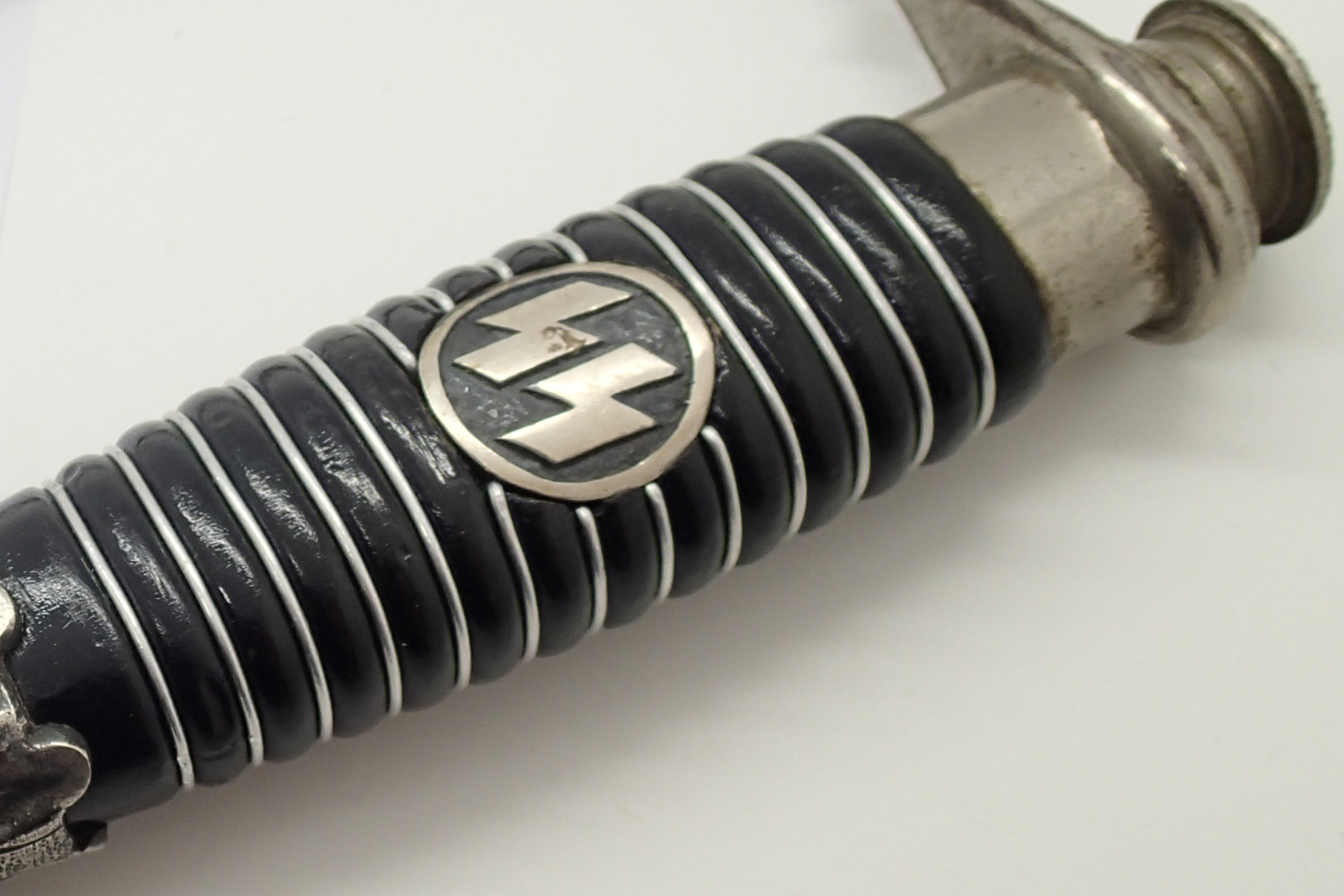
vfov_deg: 20.5
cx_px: -27
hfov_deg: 28.5
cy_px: 655
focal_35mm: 66
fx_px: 2464
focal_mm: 5.5
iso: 100
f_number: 3.2
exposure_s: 1/100
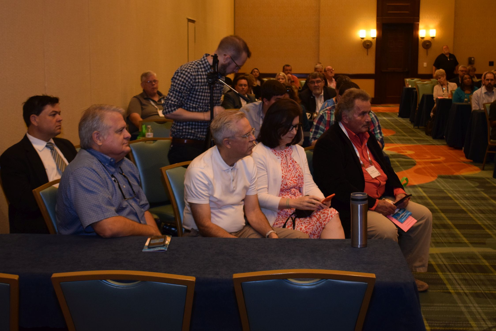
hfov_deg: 38.9
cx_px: 248
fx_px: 703
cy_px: 166
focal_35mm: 51
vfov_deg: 26.5
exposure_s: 1/60
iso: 1800
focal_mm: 34
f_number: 5
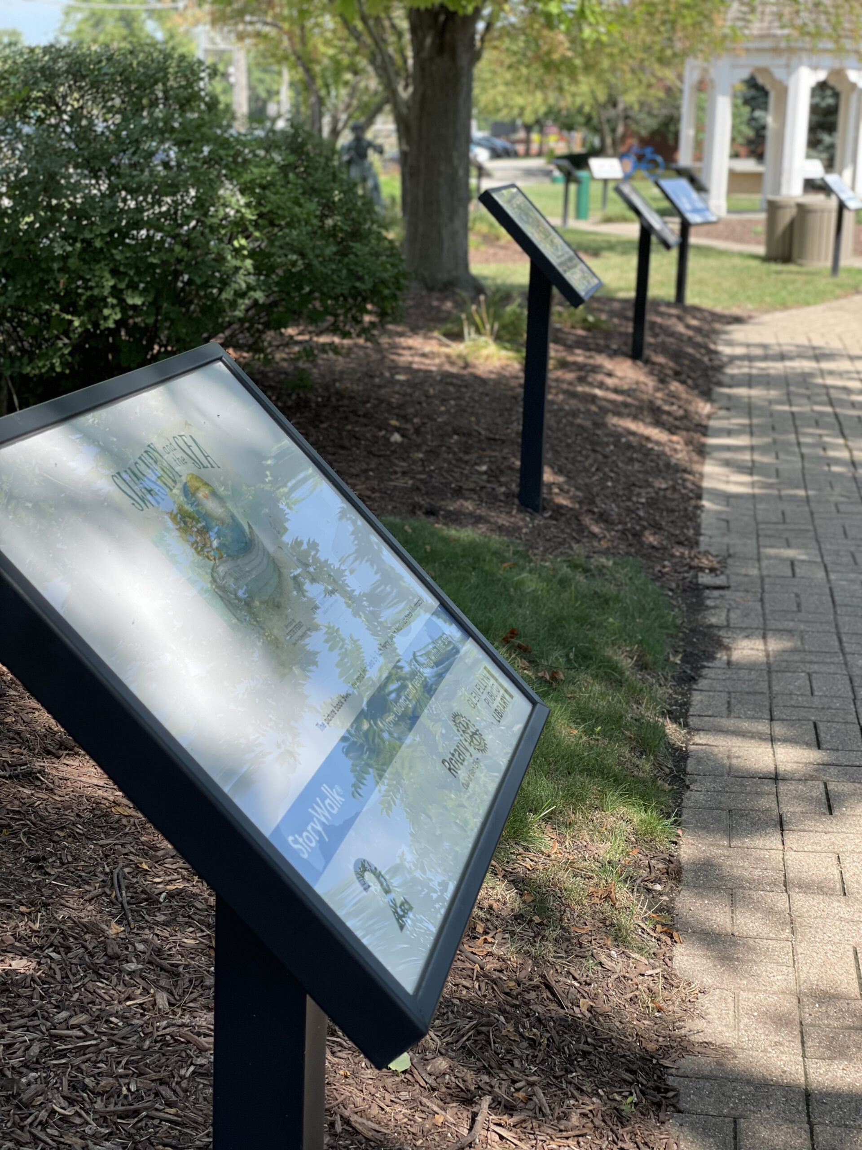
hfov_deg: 28.0
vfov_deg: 36.8
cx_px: 431
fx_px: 1727
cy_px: 575
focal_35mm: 52
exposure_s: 1/421
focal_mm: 6
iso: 25
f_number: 2
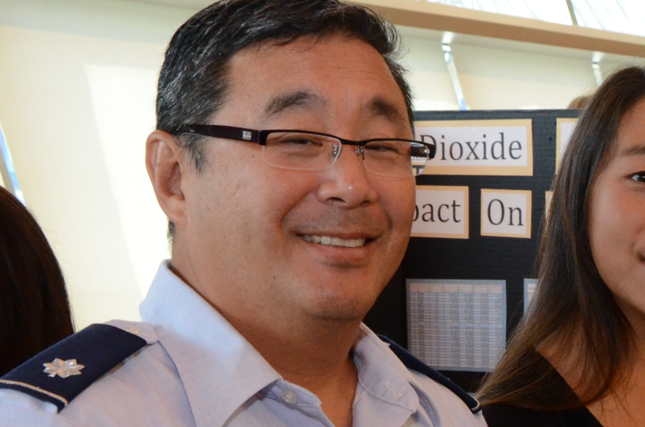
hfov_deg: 18.8
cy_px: 401
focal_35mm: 101
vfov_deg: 13.3
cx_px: 831
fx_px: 1812
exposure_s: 1/125
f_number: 9
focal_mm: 25
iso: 2000
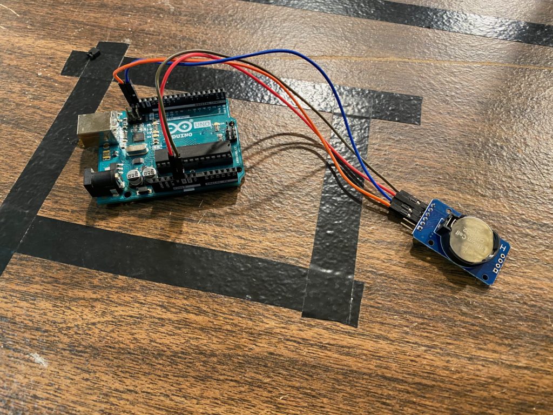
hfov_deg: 67.3
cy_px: 208
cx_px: 276
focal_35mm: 26
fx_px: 415
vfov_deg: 53.1
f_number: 1.8
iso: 320
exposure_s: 1/60
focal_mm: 4.25
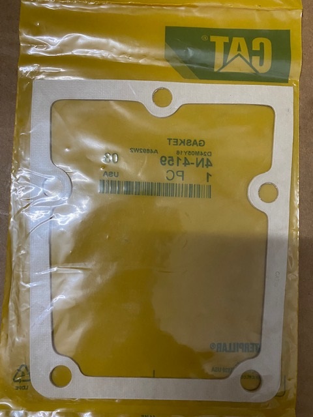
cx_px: 156
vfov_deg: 67.3
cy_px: 208
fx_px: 313
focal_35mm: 26
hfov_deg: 53.1
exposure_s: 1/50
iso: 400
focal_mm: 4.25
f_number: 1.8
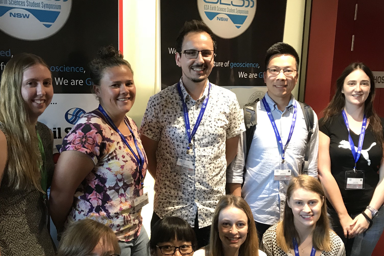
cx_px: 184
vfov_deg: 34.0
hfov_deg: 49.5
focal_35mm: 39
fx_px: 416
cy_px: 165
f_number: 1.8
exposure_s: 1/17
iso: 80
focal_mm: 3.99
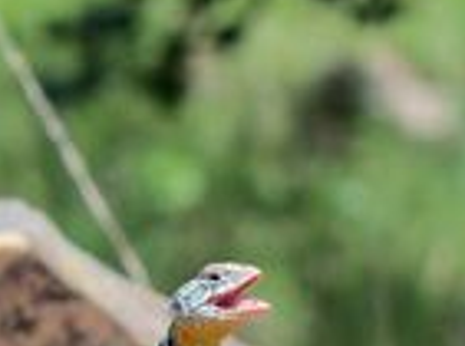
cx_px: 284
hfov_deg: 2.0
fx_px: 13345
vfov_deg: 1.5
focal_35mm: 996
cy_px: 399
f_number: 4.8
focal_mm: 62
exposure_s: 1/320
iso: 80
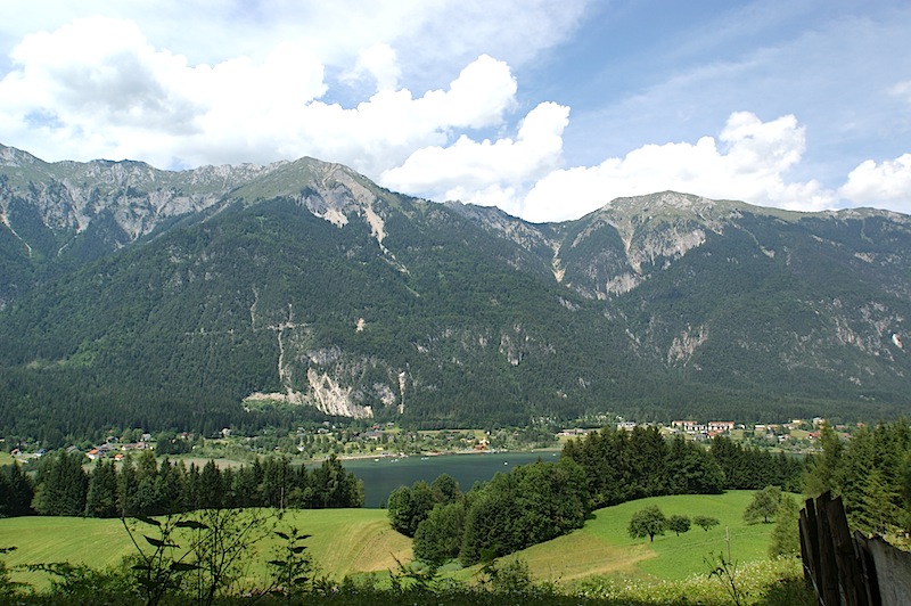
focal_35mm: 27
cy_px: 303
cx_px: 456
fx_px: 683
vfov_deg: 47.9
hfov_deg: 67.4
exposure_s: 1/125
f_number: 11
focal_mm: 18
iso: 100
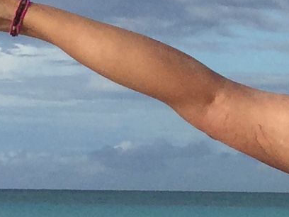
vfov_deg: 6.0
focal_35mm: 248
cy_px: 69
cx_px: 468
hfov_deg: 7.8
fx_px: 2070
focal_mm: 3.3
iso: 25
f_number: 2.4
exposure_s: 1/1773
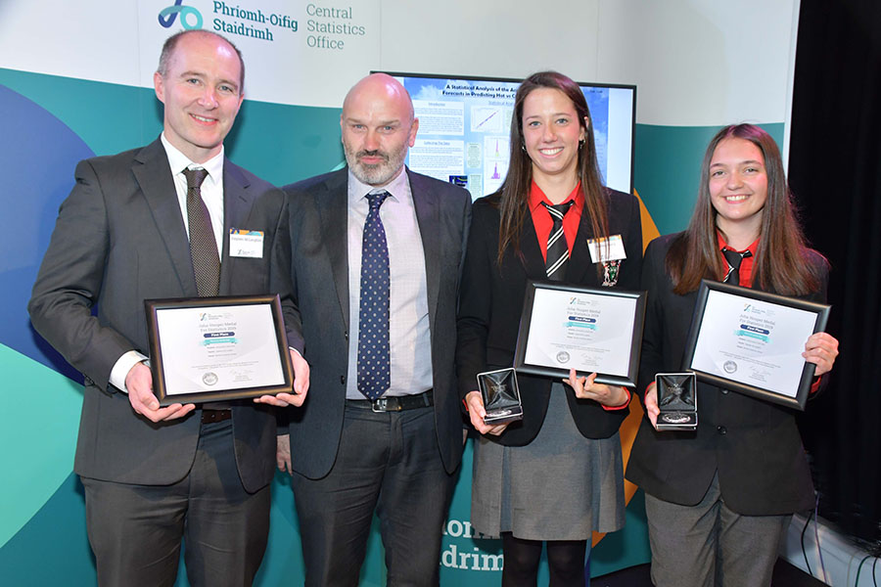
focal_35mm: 33
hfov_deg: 57.2
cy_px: 294
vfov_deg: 40.0
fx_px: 808
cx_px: 440
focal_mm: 22
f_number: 7.1
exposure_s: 1/60
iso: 1600
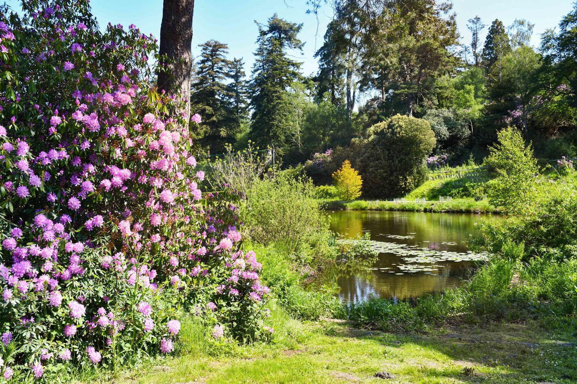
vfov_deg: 33.4
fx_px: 641
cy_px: 192
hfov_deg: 48.5
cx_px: 288
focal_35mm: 40
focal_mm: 27
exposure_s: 1/250
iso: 180
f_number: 8
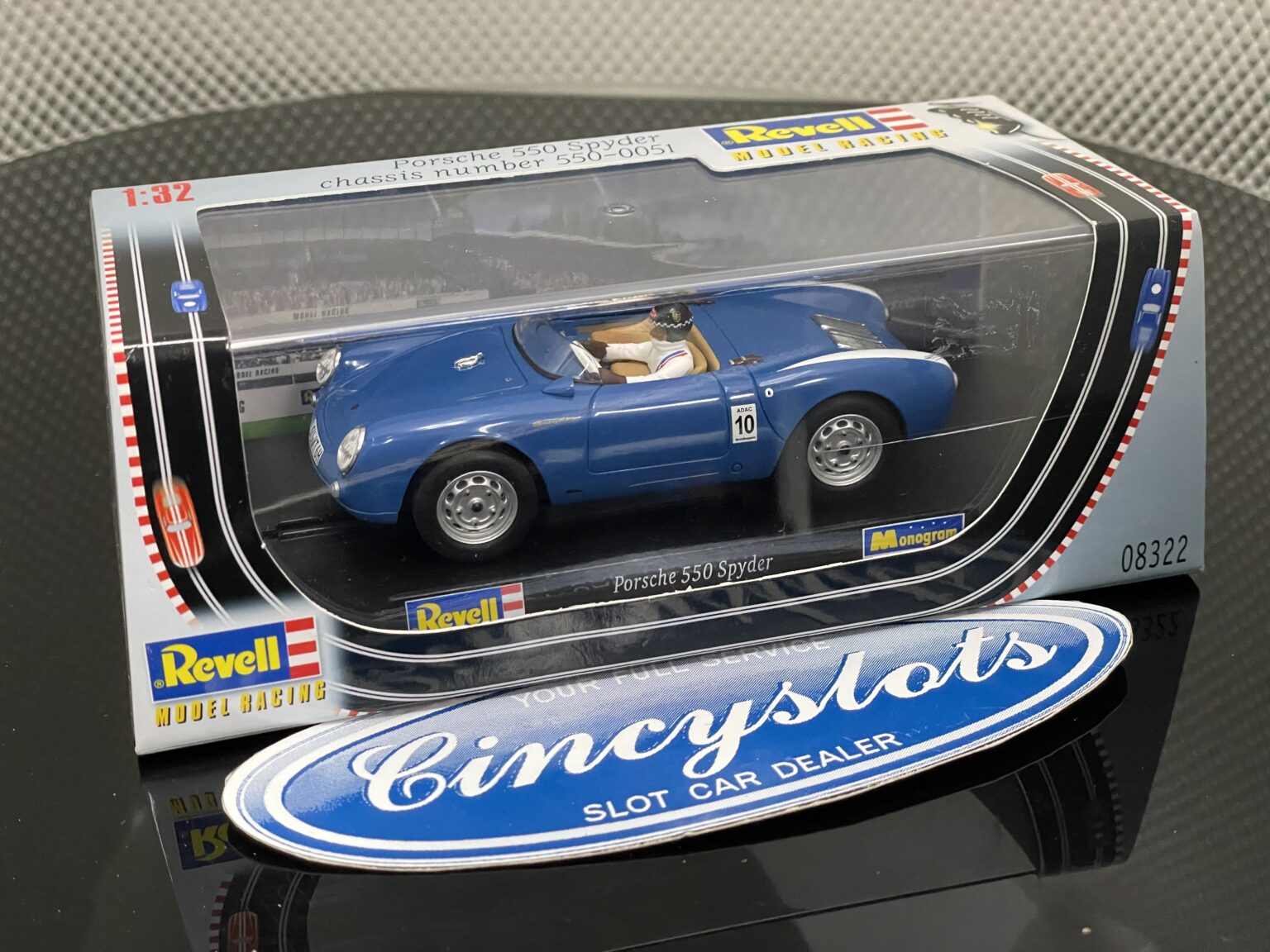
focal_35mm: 52
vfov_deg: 28.0
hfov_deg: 36.8
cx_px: 635
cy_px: 476
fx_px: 1908
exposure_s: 1/60
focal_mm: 6
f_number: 2
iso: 640
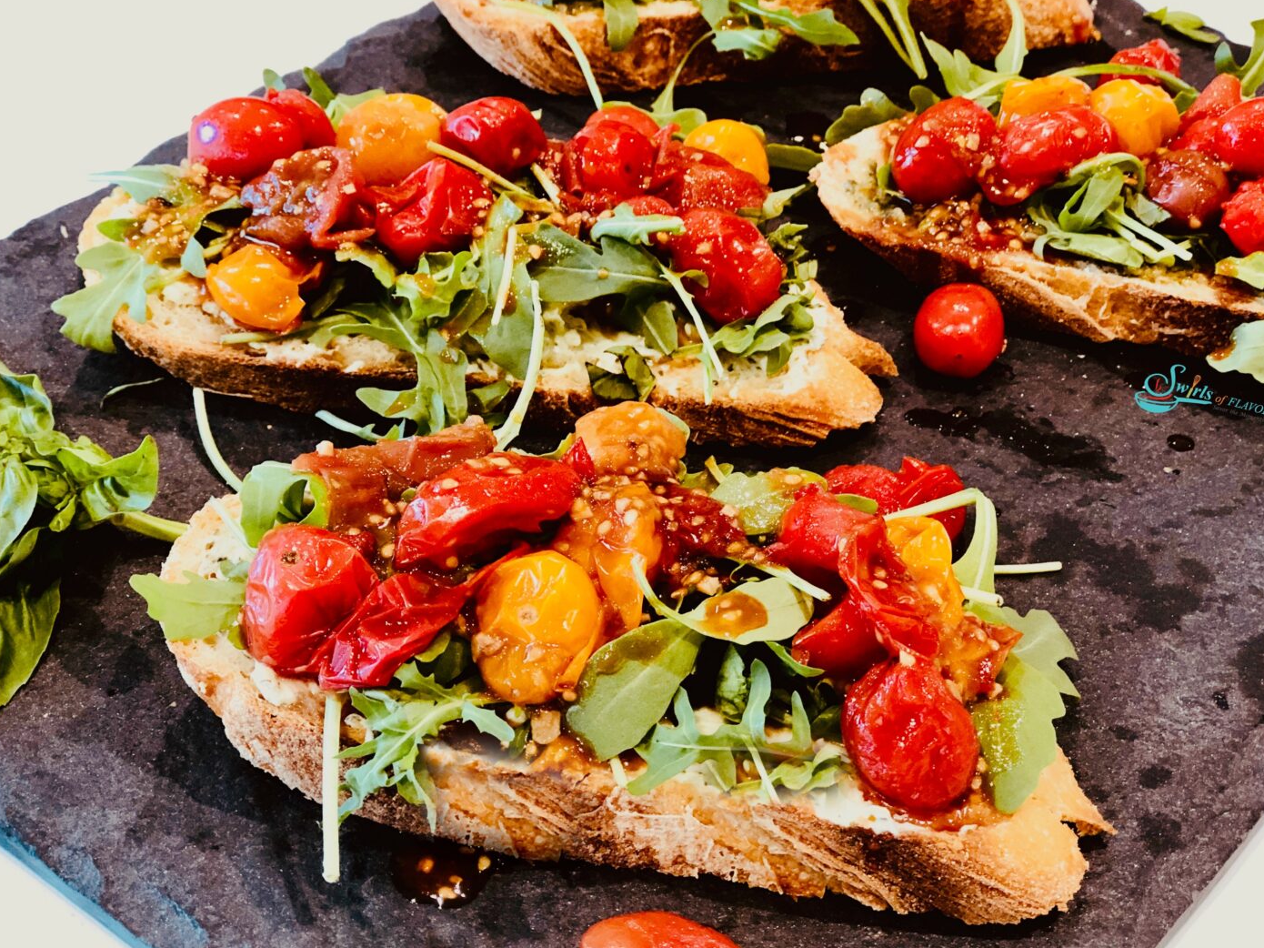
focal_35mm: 63
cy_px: 511
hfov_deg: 30.7
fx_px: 2300
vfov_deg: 23.3
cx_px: 603
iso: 200
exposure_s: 1/30
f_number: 2.8
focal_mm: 6.6
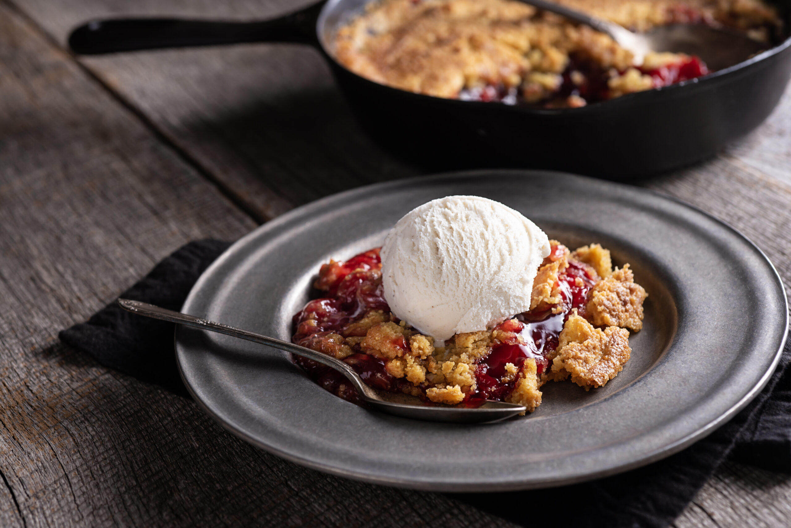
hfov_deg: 33.4
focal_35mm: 60
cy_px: 264
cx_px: 396
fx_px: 1319
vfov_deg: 22.6
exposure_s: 1/160
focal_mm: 60
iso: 320
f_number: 8
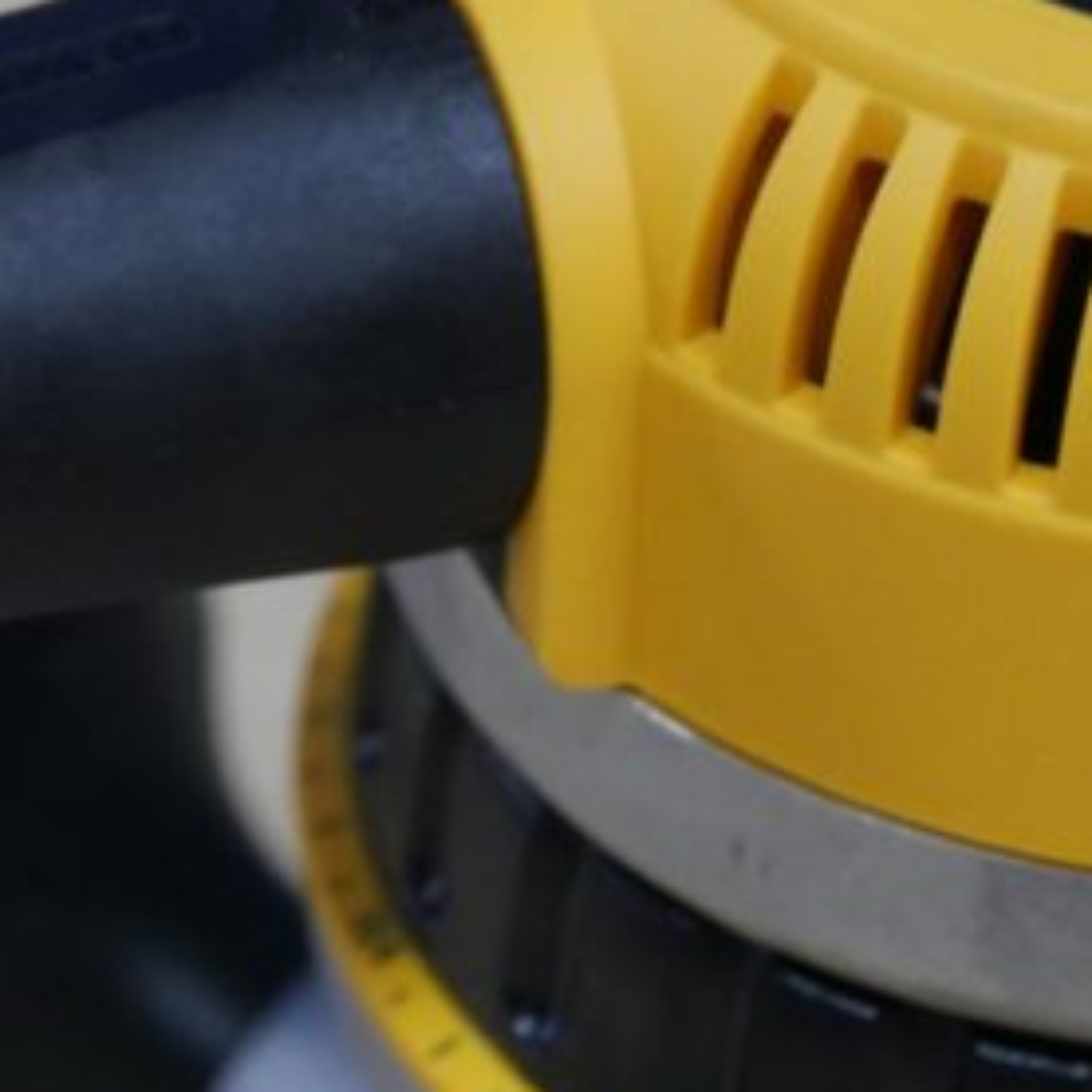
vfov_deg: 7.2
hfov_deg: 7.2
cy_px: 95
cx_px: 233
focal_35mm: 244
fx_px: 8708
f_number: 5.1
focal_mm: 55
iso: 3200
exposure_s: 1/60
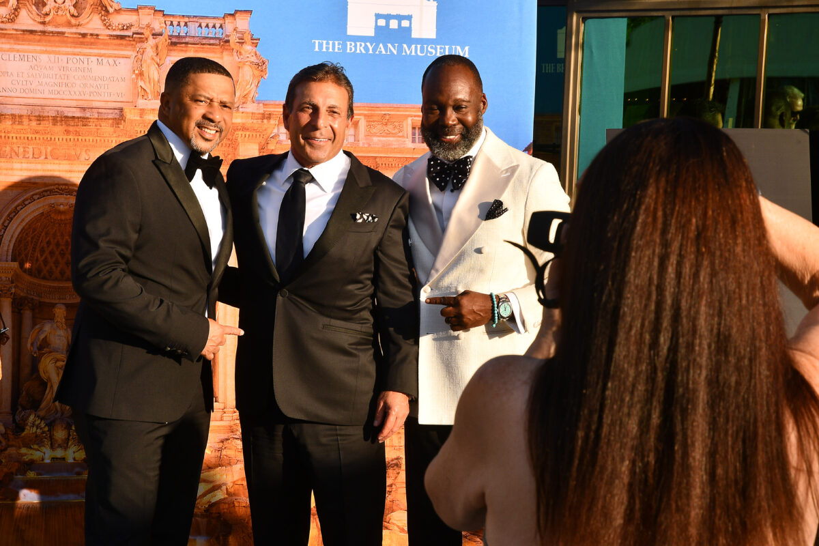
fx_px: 1706
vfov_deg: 18.2
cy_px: 273
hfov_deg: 27.0
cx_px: 410
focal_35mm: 75
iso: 200
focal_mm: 50
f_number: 11
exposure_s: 1/250
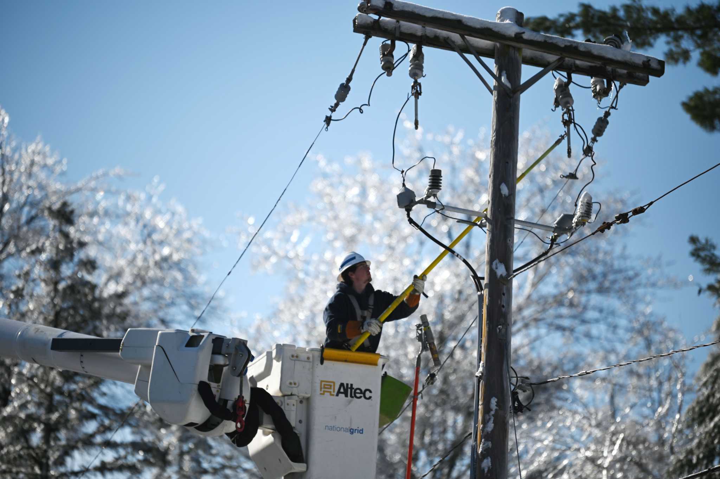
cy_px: 240
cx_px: 360
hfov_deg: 10.3
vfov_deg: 6.9
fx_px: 3997
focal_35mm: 200
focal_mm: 200
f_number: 2.8
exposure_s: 1/8000
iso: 140
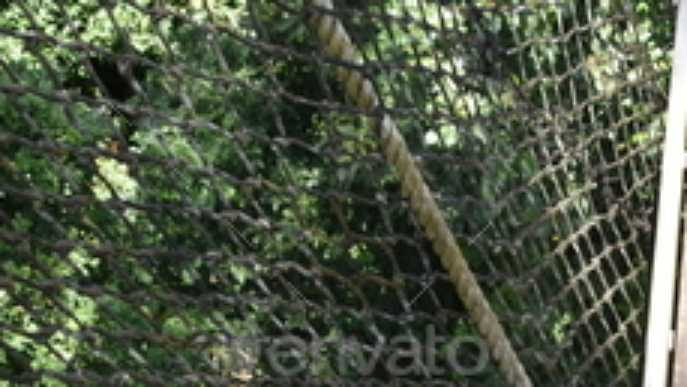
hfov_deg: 26.2
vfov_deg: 15.8
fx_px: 1330
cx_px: 795
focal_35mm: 73
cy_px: 494
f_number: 7.1
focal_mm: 18
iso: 400
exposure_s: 1/200
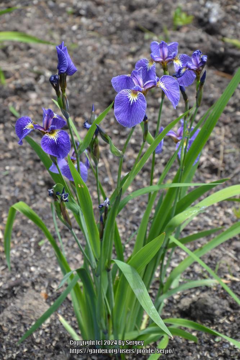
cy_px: 180
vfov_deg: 13.0
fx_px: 1574
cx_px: 120
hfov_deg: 8.7
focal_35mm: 158
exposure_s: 1/125
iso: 110
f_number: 5.6
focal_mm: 105
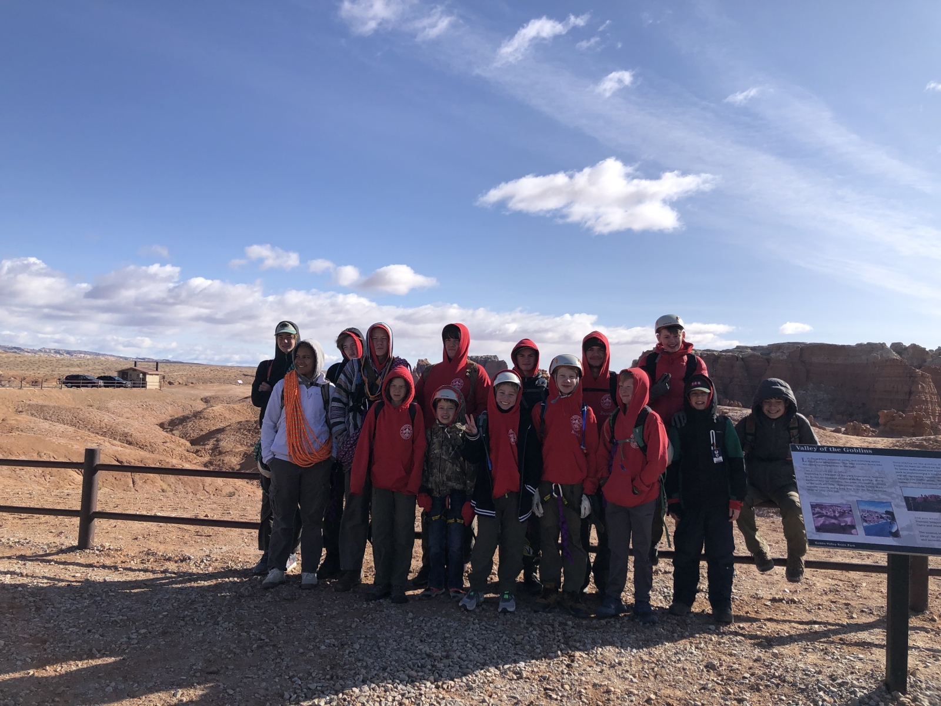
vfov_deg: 49.7
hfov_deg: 63.4
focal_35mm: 28
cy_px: 353
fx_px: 761
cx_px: 470
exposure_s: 1/3205
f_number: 1.8
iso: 25
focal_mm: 3.99
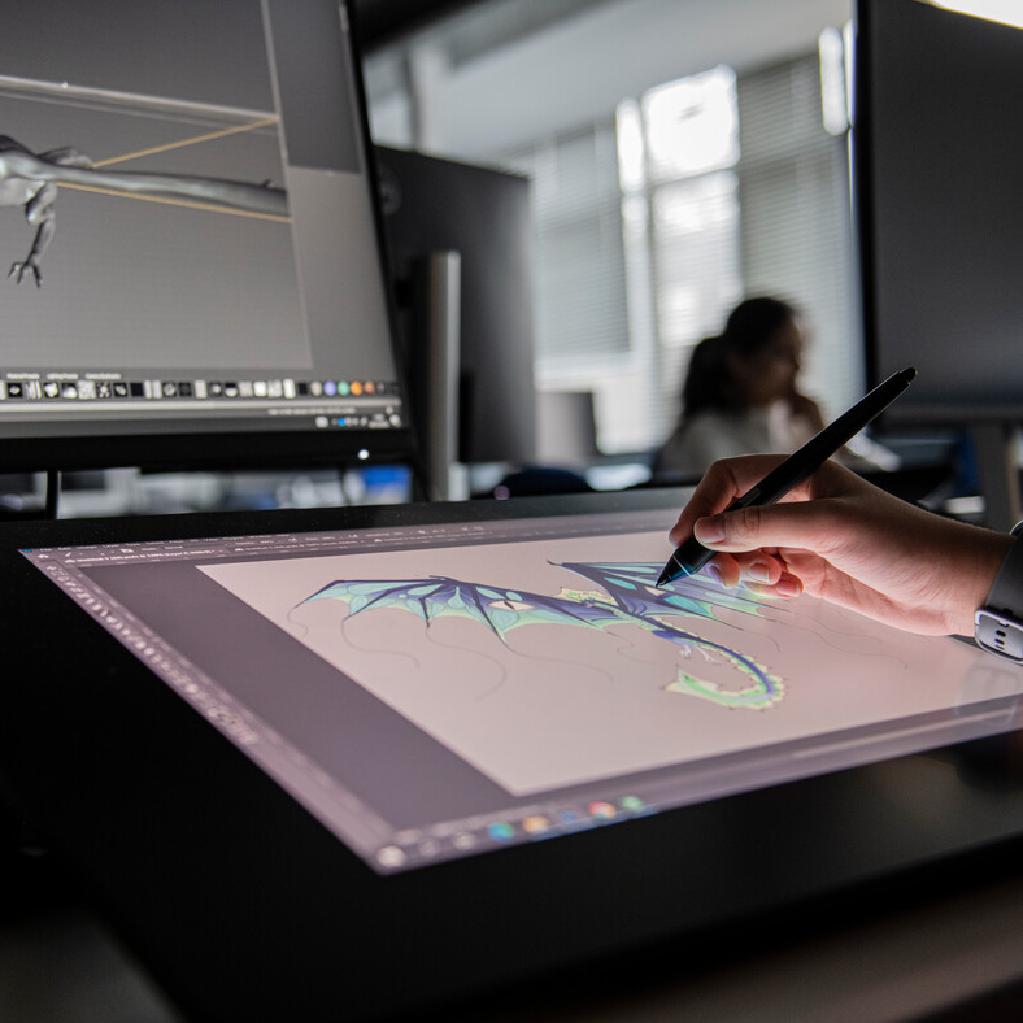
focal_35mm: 44
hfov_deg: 38.2
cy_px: 509
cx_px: 412
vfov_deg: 38.3
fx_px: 1471
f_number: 3.2
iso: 800
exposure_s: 1/40
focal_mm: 34
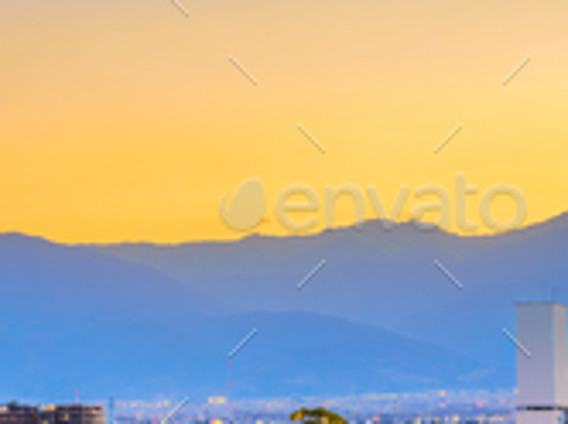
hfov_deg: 14.6
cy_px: 366
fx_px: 2130
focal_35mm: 130
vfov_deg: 11.3
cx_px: -151
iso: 64
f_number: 11
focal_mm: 38
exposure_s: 8
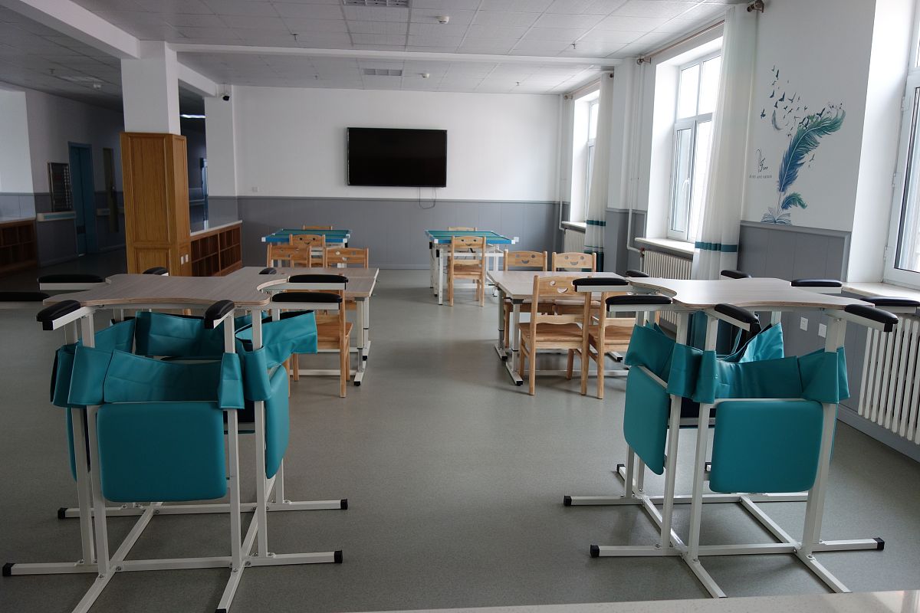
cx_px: 460
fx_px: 715
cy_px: 306
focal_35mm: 28
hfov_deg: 65.5
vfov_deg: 46.4
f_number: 1.8
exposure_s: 1/100
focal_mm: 10.4
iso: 125
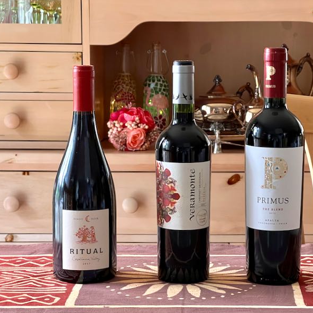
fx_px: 941
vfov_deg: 18.9
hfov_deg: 18.8
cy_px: 157
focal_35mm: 92
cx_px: 199
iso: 500
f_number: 2.8
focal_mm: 9
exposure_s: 1/60
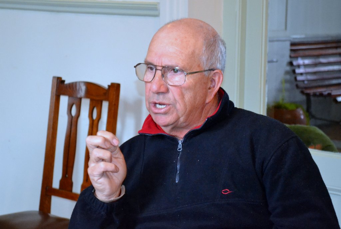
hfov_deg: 24.6
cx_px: 170
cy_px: 114
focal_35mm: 82
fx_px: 783
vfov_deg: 16.6
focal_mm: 55
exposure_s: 1/60
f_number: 5.6
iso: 3200
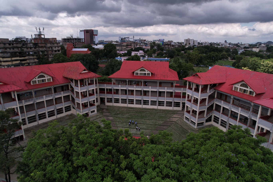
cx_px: 136
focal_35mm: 22
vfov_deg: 57.2
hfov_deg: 78.6
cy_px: 91
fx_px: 167
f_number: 2.8
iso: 200
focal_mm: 8.38
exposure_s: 1/100
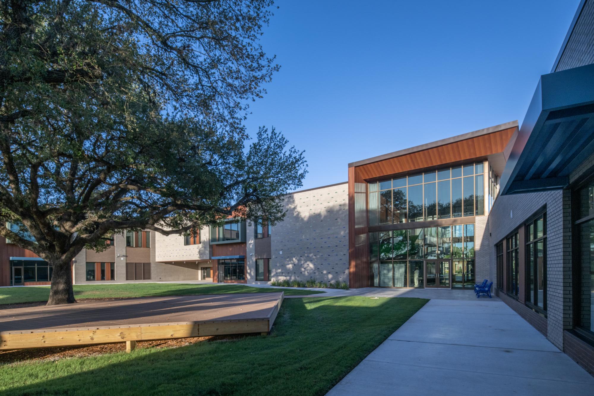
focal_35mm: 19
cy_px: 198
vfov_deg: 64.5
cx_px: 297
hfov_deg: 86.9
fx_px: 313
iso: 400
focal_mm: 19
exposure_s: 1/125
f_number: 16
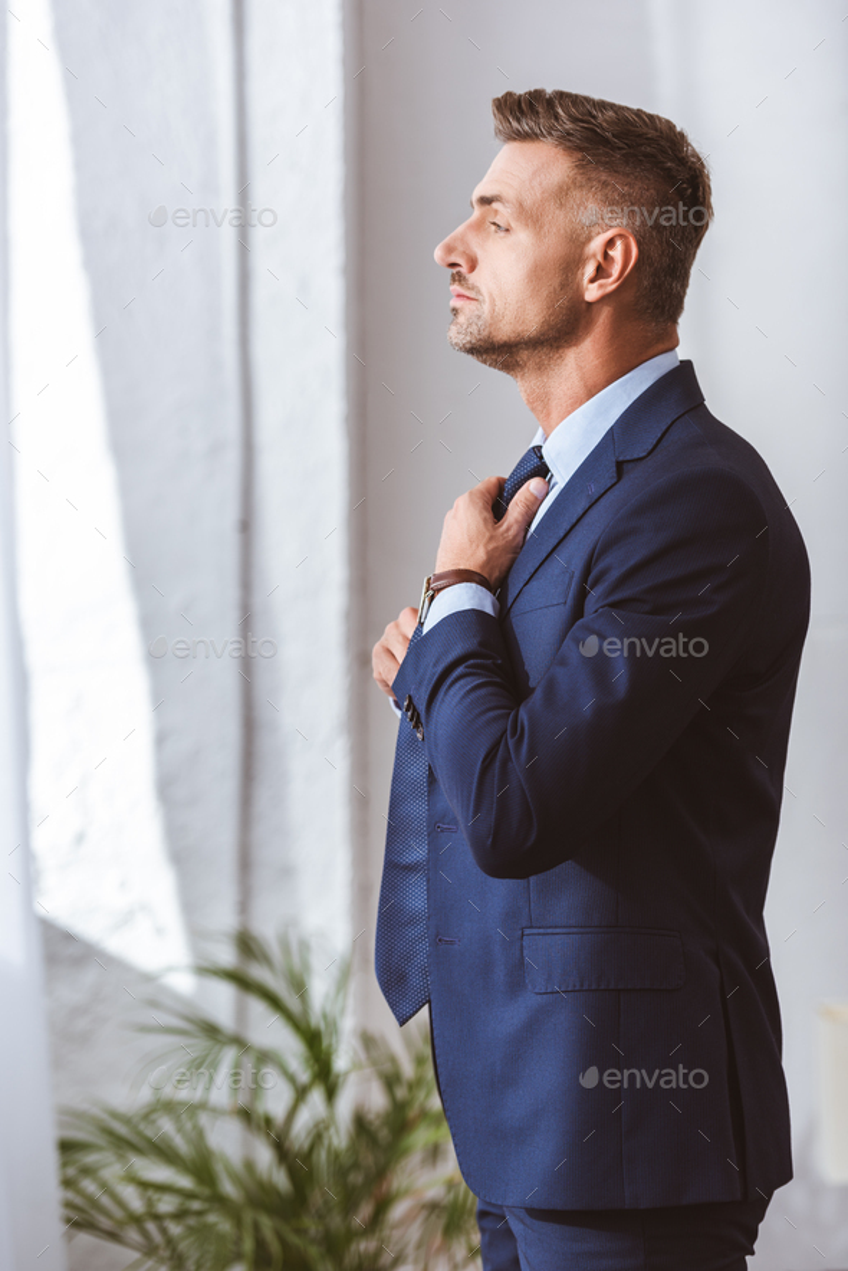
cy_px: 636
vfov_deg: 18.3
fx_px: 3954
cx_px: 424
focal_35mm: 112
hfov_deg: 12.2
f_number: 2.8
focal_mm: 112
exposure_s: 1/200
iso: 80
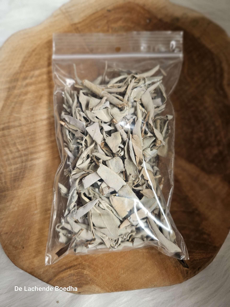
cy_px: 154
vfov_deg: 73.9
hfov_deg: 58.9
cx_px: 115
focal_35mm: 23
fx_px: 204
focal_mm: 5.4
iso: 64
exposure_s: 1/100
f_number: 1.8
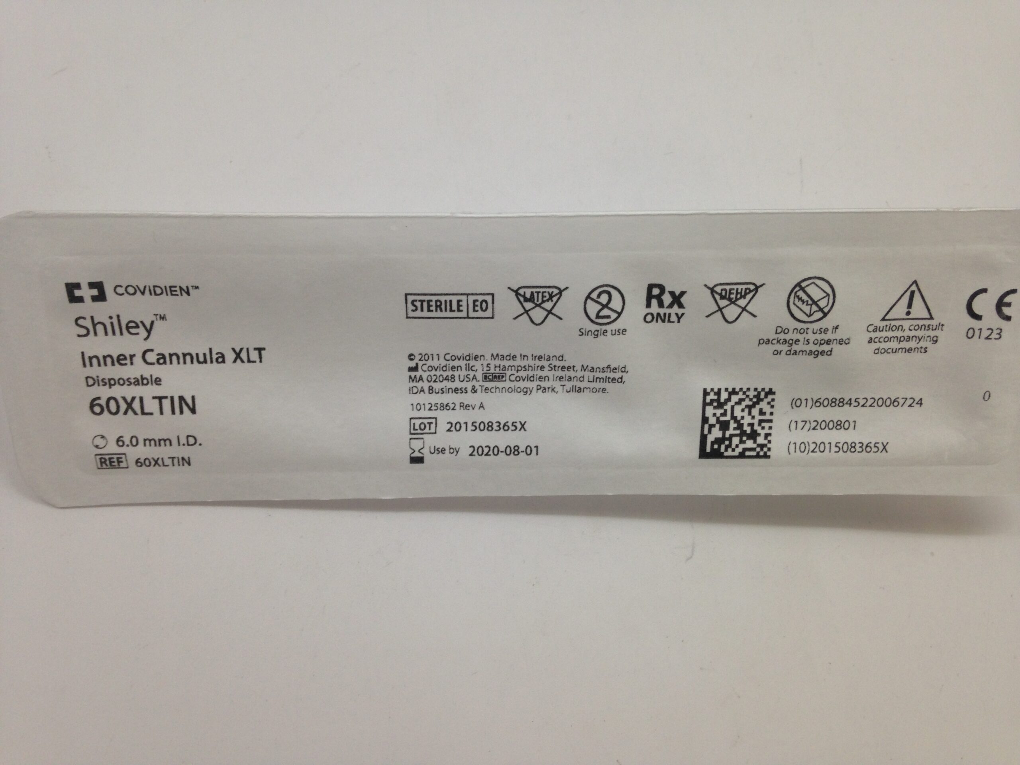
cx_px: 510
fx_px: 972
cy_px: 382
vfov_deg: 42.9
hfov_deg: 55.4
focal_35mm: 33
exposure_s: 1/60
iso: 50
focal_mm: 4.12
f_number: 2.4
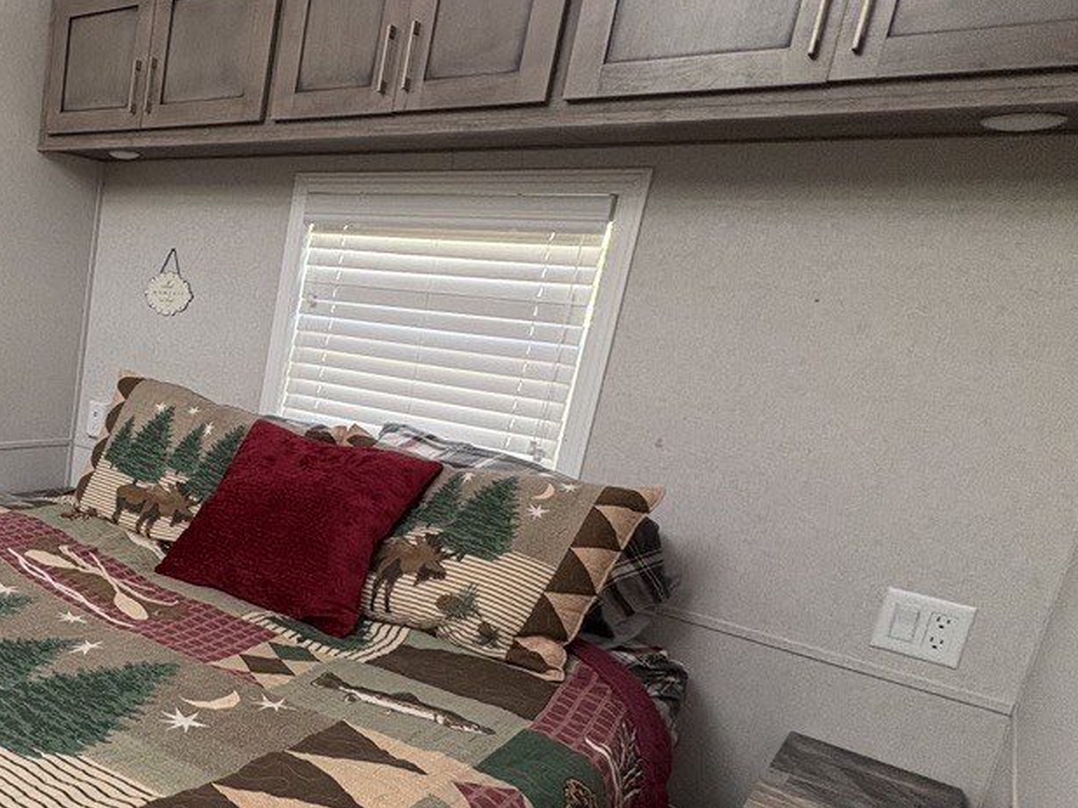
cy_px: 457
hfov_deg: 50.4
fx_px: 903
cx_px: 9
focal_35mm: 29
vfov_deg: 48.1
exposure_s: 1/90
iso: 250
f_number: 2.2
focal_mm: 2.22
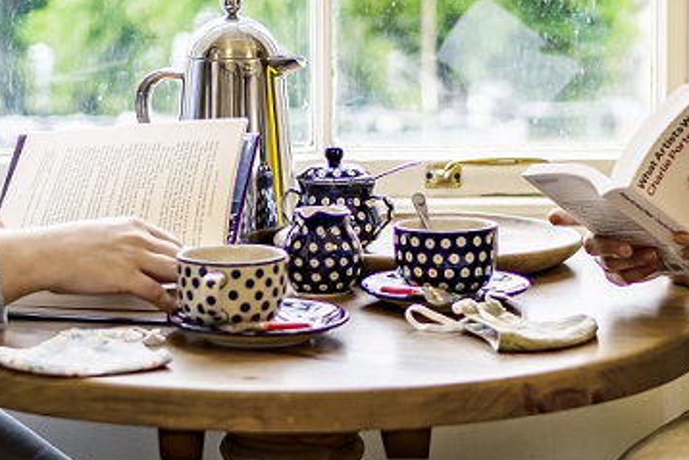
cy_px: 53
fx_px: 2566
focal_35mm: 134
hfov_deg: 15.3
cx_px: 398
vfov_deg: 10.2
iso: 200
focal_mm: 35
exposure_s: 1/320
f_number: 2
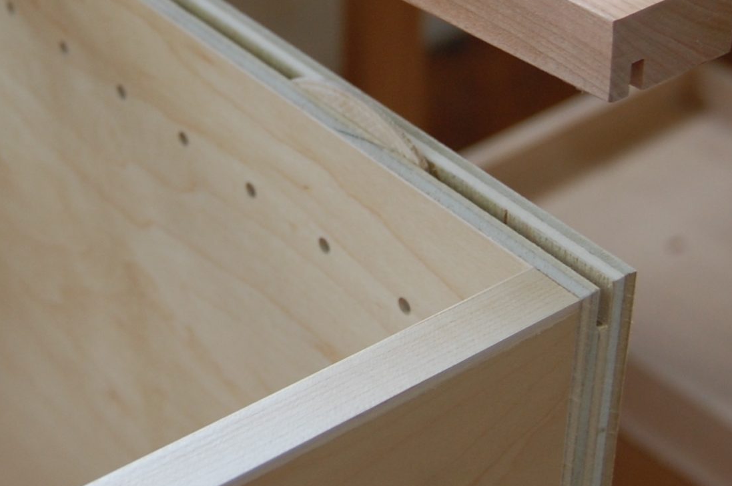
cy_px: 45
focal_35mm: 98
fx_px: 1991
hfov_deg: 20.7
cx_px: 201
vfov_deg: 13.8
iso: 400
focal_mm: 28
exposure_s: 1/80
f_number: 4.5
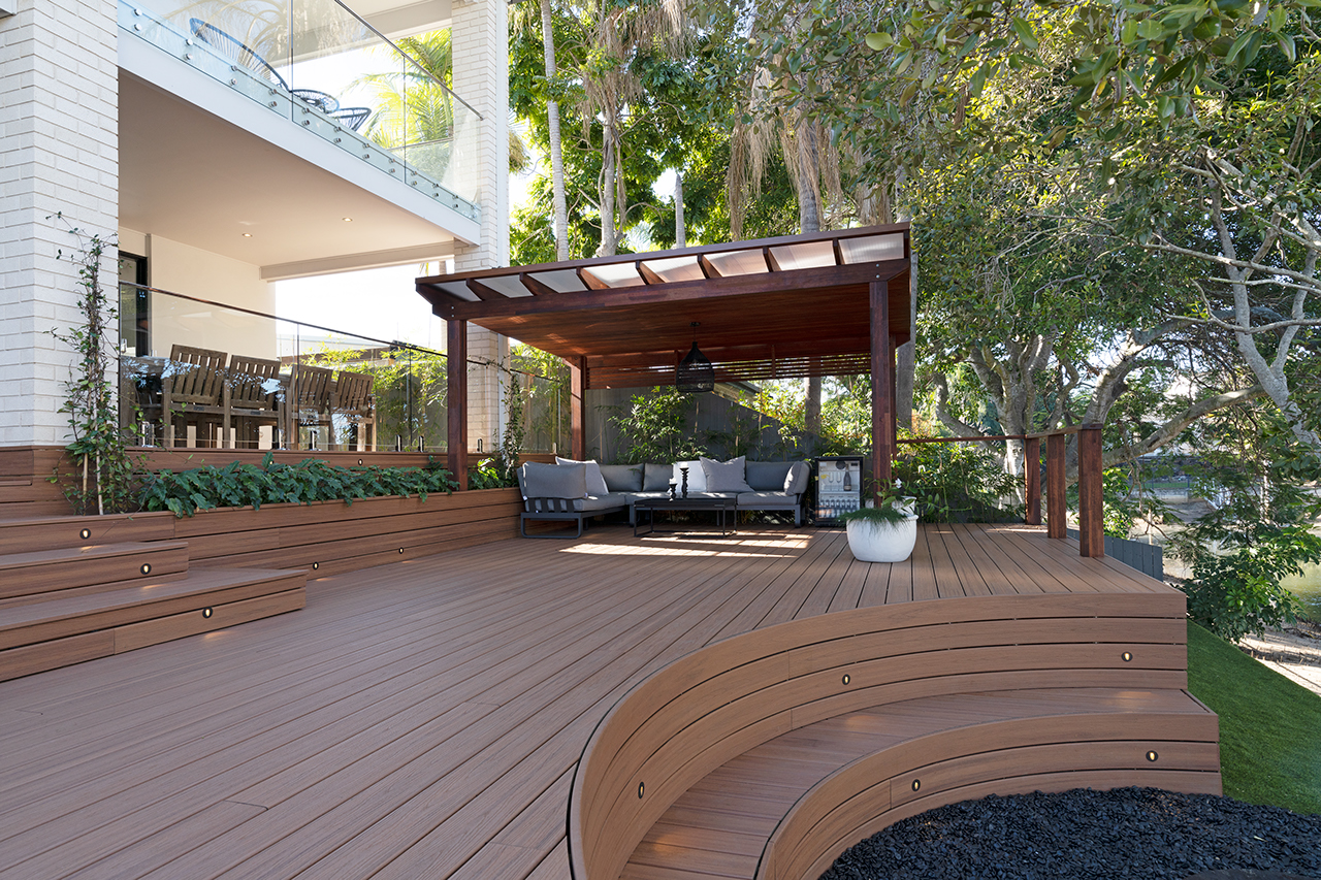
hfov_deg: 84.0
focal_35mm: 20
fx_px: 734
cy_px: 440
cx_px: 660
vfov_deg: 61.9
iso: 200
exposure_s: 1/40
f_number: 11
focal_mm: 20
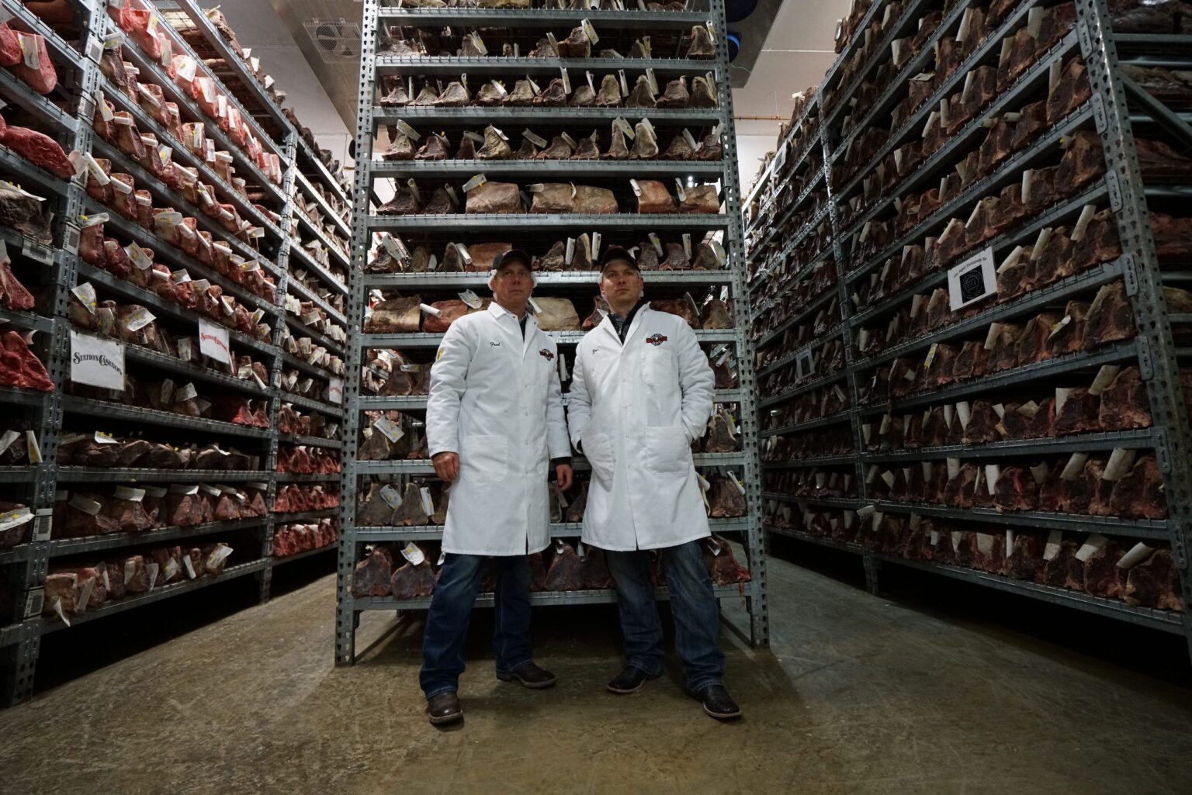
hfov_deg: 96.7
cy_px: 398
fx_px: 530
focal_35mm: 16
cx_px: 596
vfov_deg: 73.8
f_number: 4
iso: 5000
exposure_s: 1/100
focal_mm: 16
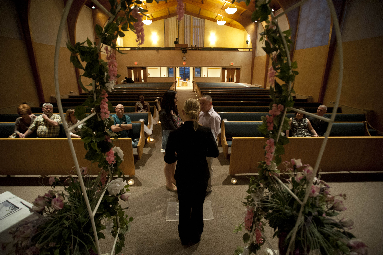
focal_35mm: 17
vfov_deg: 70.4
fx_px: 181
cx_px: 192
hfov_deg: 93.3
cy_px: 128
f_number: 2.8
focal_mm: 17
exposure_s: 1/50
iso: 2500
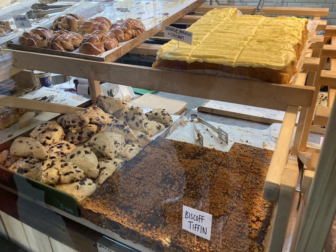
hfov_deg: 63.4
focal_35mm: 28
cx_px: 168
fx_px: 272
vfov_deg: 49.7
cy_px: 126
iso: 160
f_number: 1.8
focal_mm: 3.99
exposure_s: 1/50
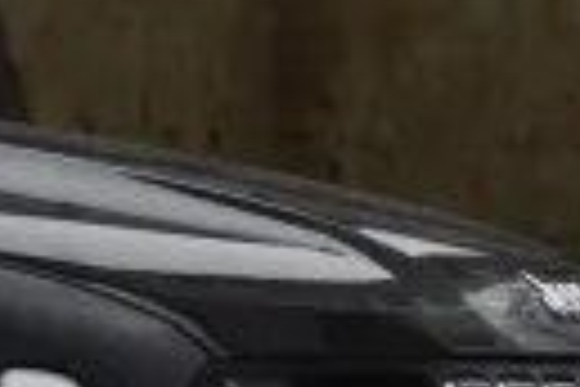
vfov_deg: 1.8
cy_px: 86
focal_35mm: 746
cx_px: 1646
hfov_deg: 2.7
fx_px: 12018
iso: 800
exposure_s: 1/1000
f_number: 8
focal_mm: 120
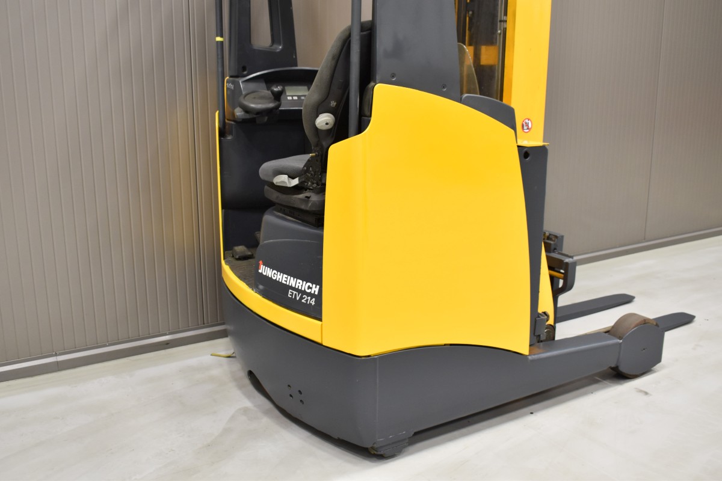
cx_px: 361
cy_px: 240
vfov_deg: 36.9
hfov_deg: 53.1
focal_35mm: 36
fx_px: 722
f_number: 5
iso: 1000
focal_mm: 24
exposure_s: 1/20
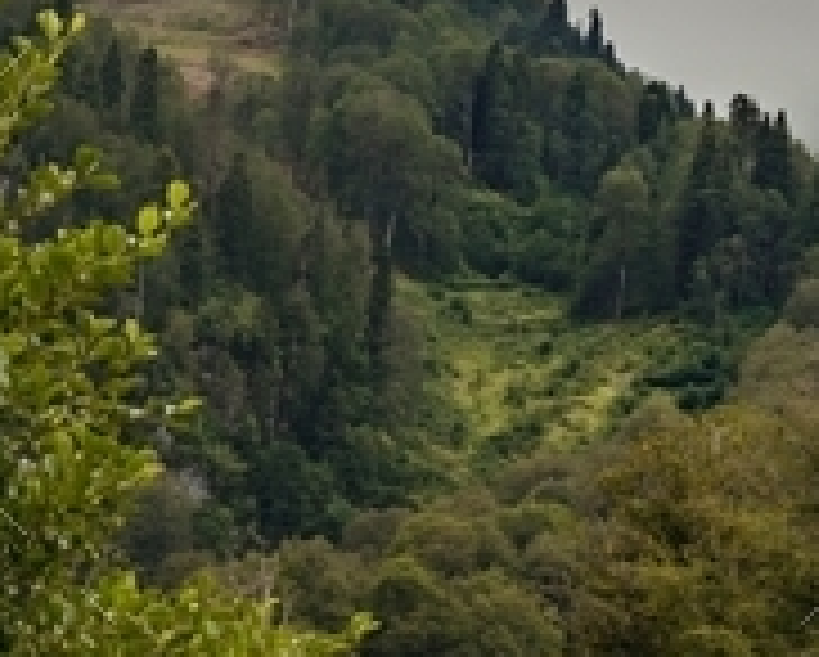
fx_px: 5532
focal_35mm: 228
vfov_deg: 6.7
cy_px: 934
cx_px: 1112
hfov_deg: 8.3
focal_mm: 50
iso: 160
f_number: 5.6
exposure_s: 1/125
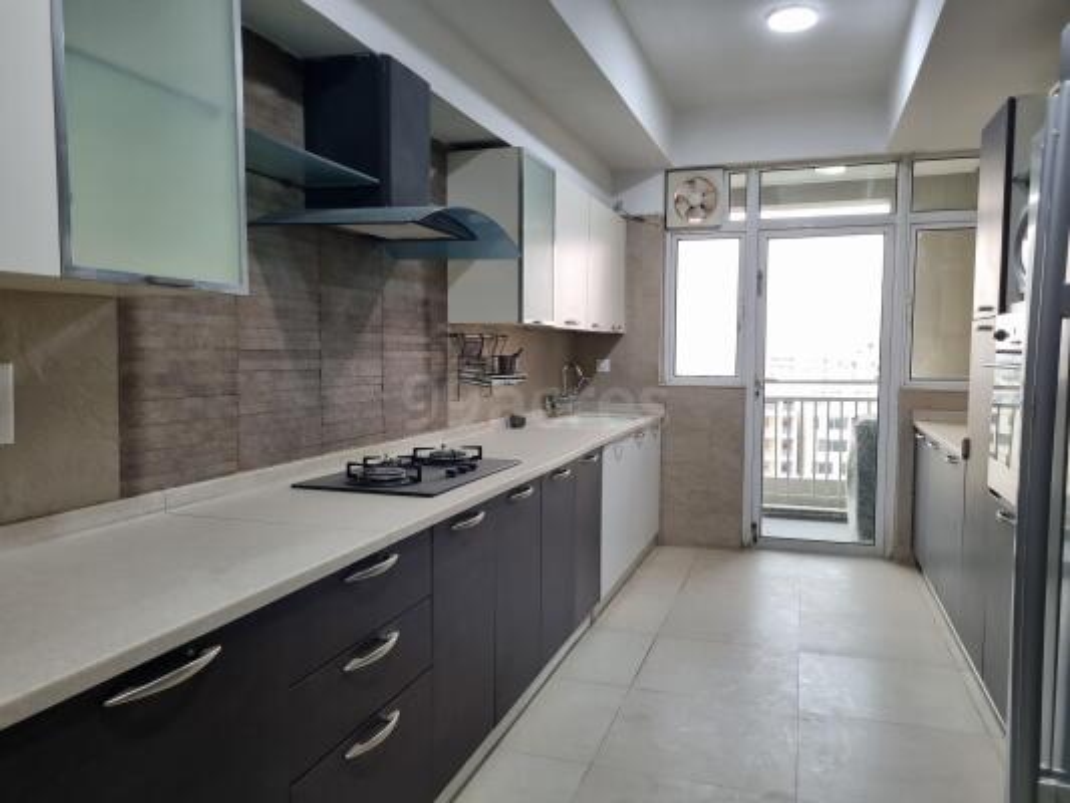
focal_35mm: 26
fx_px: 804
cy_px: 402
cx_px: 535
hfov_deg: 67.3
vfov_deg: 53.1
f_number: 1.8
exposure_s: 1/100
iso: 160
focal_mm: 5.4
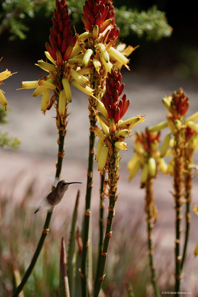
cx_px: 99
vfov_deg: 10.3
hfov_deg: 6.9
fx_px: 1650
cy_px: 148
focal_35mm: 200
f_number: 5.6
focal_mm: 200
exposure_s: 1/320
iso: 100
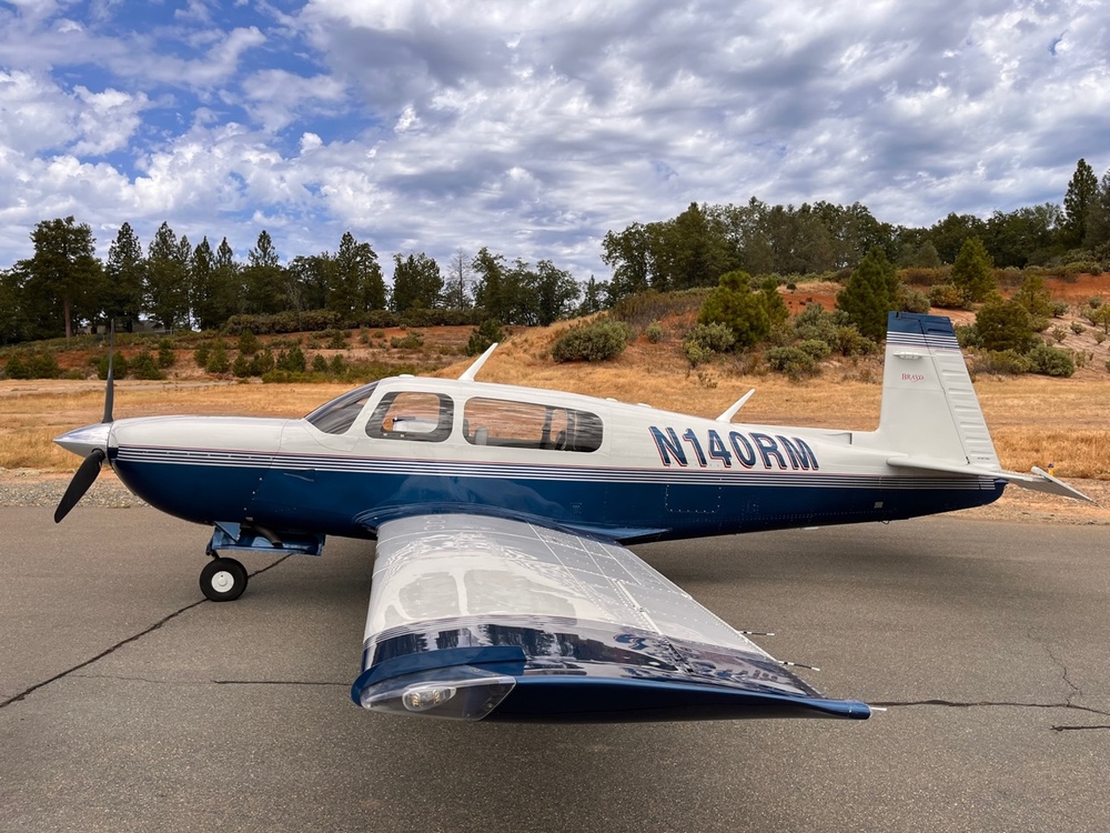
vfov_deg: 53.1
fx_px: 834
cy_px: 416
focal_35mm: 26
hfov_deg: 67.3
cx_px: 555
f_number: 1.6
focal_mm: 5.1
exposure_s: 1/4149
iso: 50
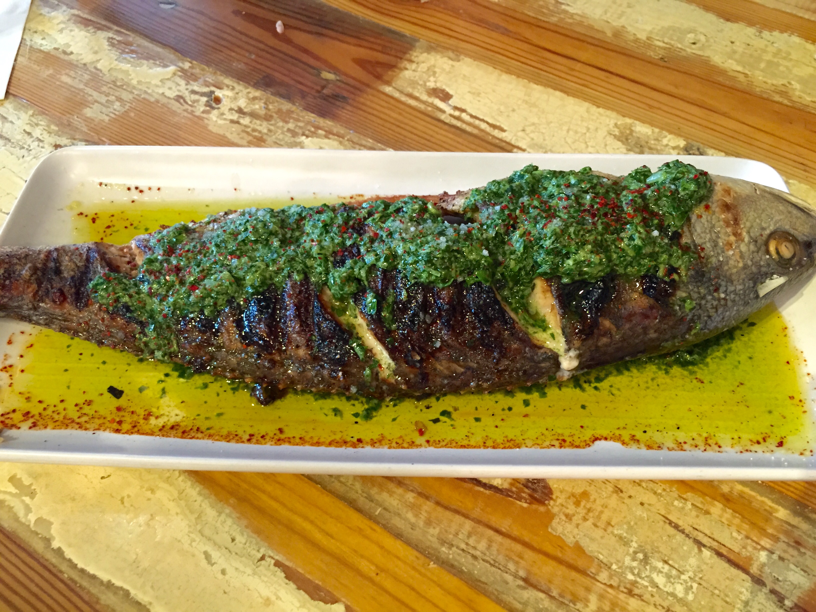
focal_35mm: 29
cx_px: 408
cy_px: 306
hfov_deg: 61.7
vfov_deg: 48.2
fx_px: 684
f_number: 2.2
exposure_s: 1/30
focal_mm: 4.15
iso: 250
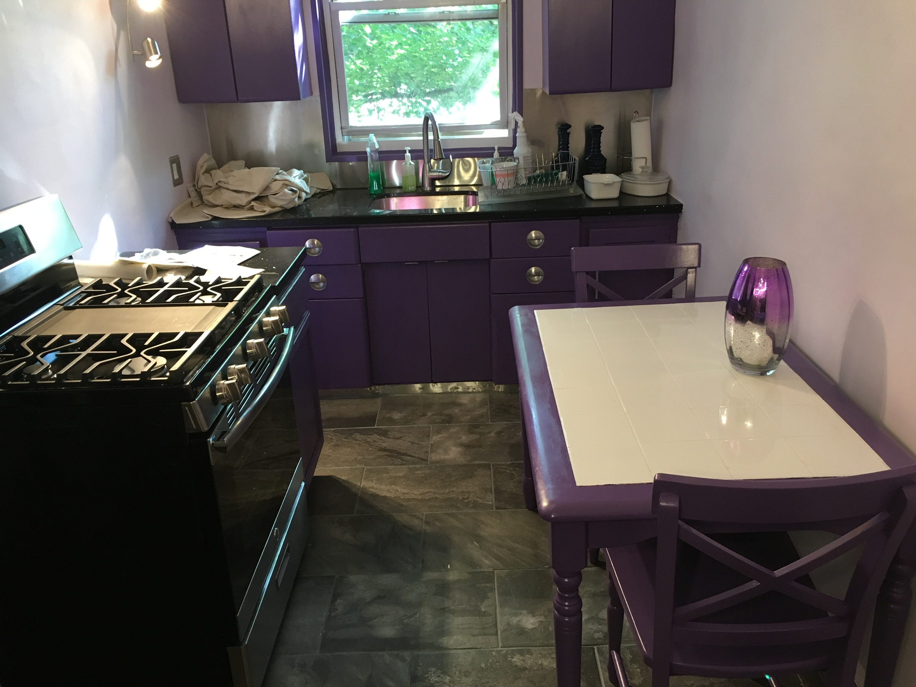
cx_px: 458
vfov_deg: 48.2
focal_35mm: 29
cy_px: 344
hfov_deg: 61.7
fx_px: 767
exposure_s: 1/30
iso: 100
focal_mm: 4.15
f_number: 2.2
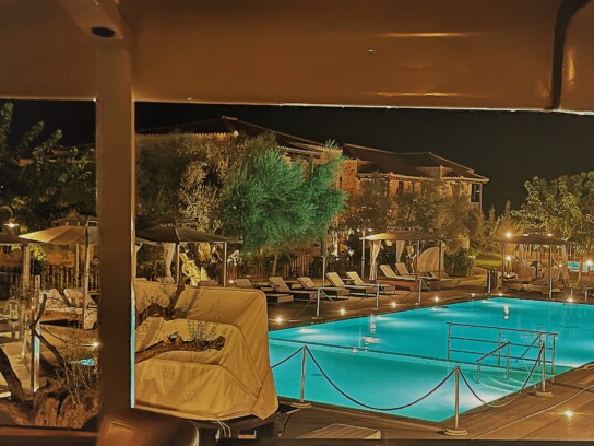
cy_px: 249
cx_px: 377
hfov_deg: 37.2
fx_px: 875
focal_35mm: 51
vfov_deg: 28.5
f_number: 1.6
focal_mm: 5.1
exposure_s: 1/14
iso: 800
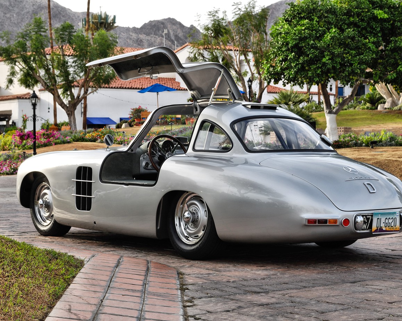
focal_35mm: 75
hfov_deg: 25.4
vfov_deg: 20.4
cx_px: 204
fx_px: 892
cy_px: 162
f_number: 11
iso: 100
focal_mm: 44
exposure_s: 1/40
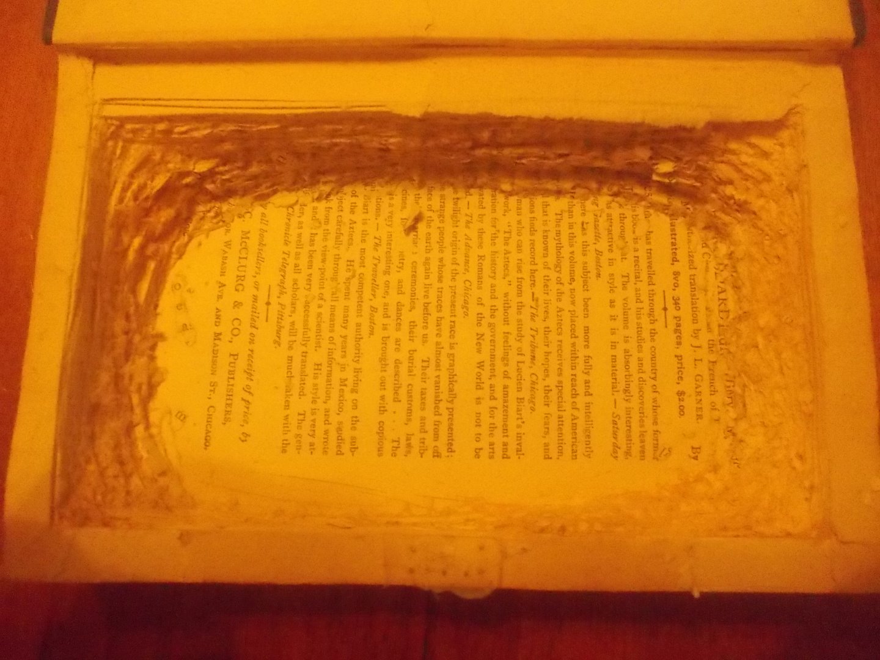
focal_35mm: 29
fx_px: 737
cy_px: 330
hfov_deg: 61.7
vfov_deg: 48.2
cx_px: 440
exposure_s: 1/20
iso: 800
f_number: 3.3
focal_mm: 4.1
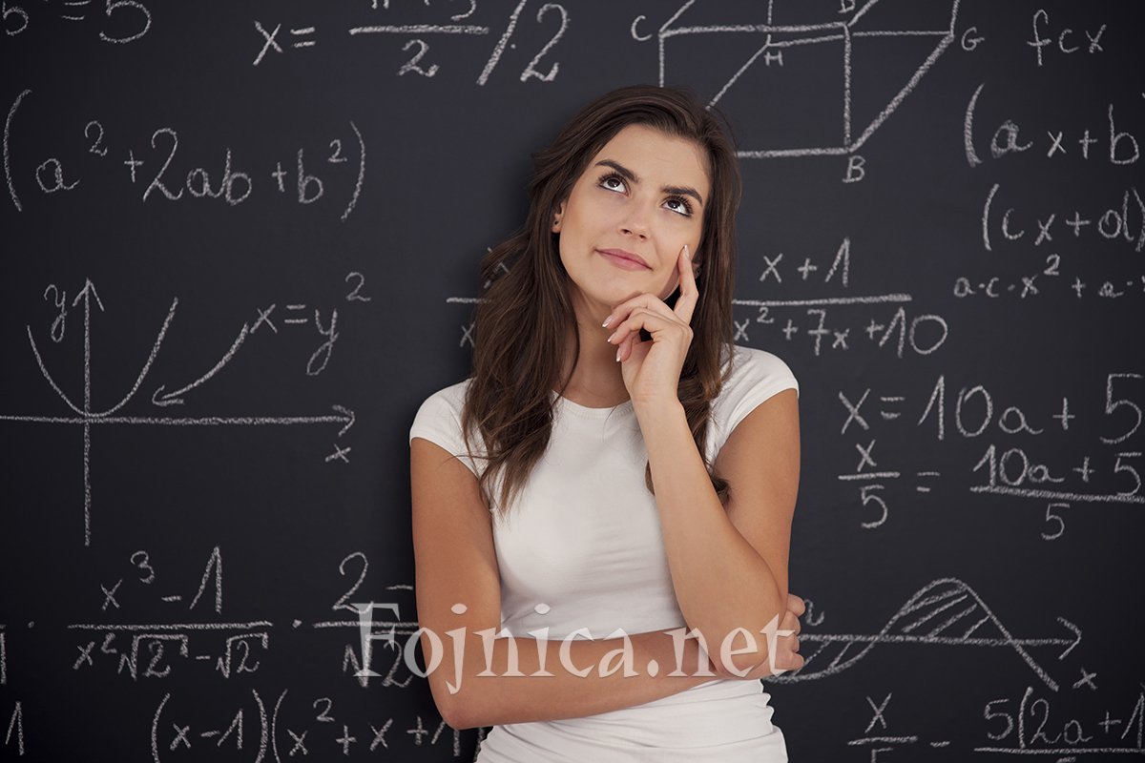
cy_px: 382
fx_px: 2703
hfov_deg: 23.9
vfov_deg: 16.1
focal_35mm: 85
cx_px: 572
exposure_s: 1/100
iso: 100
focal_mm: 85
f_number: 2.8
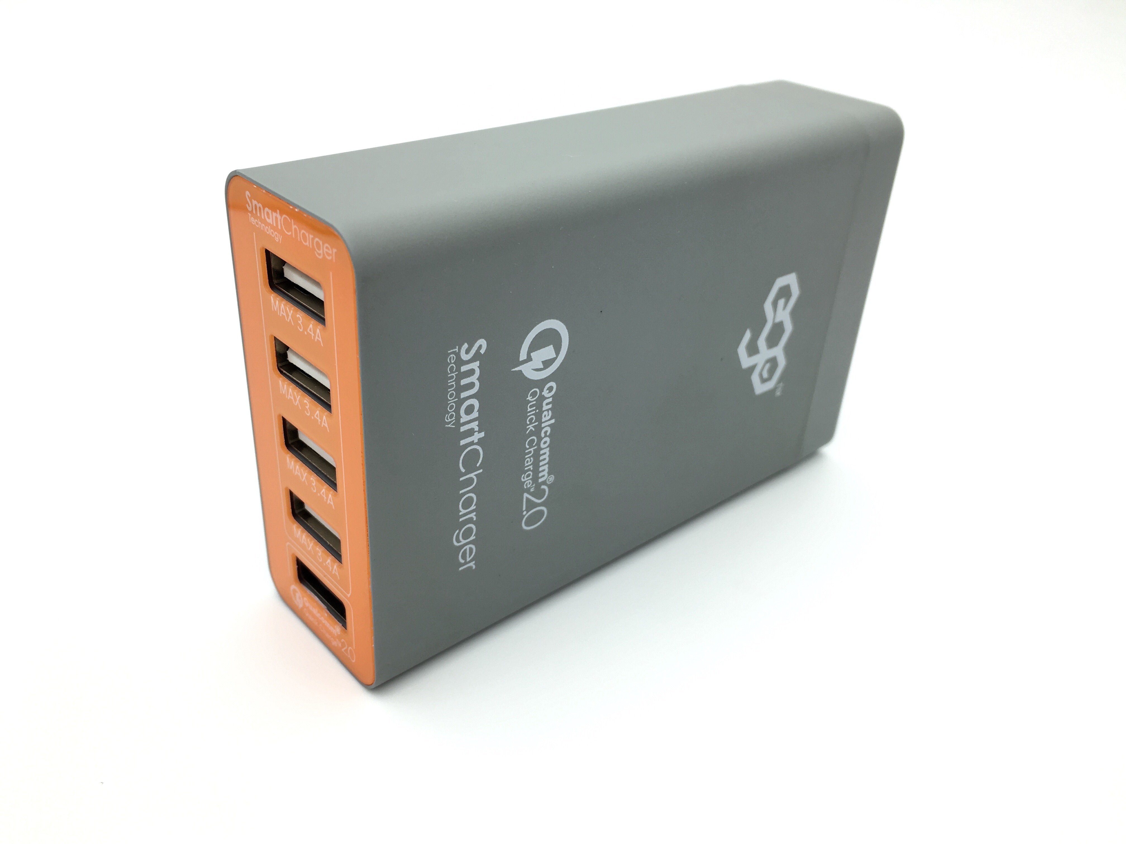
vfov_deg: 48.2
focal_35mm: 29
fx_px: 943
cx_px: 563
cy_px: 422
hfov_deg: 61.7
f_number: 2.2
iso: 25
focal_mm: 4.15
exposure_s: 1/246
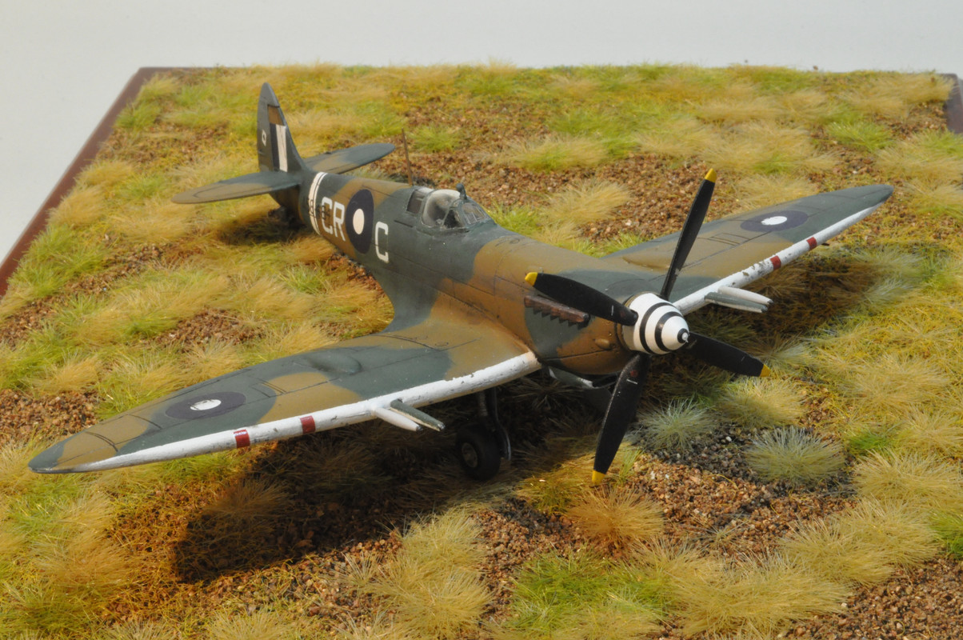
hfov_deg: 30.5
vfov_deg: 20.6
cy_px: 320
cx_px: 482
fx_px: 1764
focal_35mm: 66
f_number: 32
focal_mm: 44
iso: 2000
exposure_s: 1/1.6
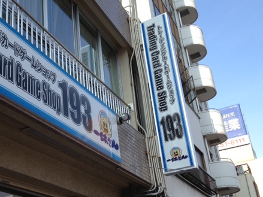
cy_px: 131
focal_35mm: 51
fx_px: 387
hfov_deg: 37.0
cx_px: 84
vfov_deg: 28.4
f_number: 2.4
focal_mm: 4.28
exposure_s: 1/708
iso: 50
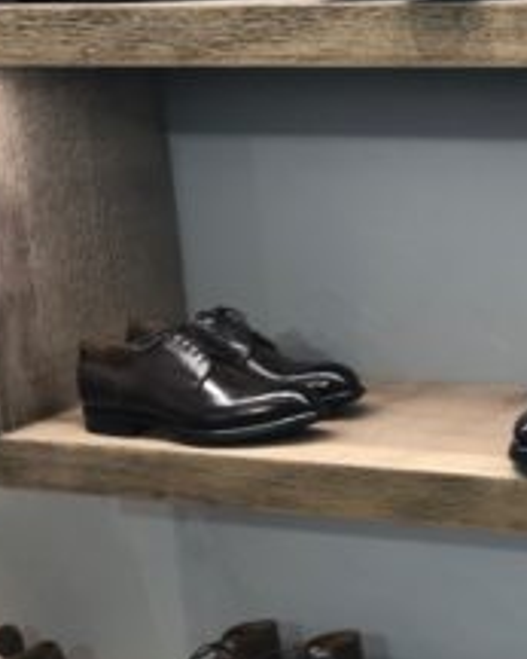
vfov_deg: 19.5
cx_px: 783
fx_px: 1890
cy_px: 528
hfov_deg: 14.8
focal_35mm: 97
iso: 25
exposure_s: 1/50
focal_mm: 3.99
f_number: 1.8
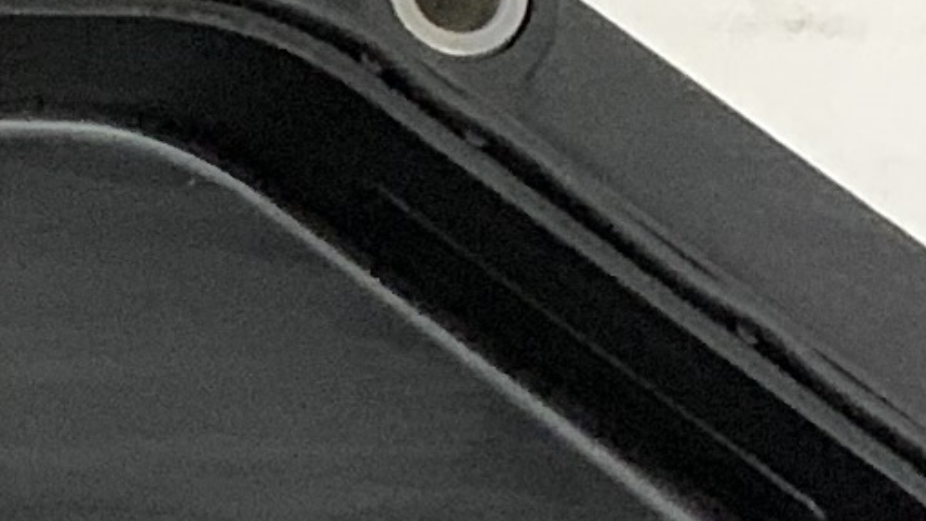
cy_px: 1411
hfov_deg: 8.1
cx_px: -1903
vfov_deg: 5.2
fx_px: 5501
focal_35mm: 224
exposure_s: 1/25
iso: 400
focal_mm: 4.25
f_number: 1.8
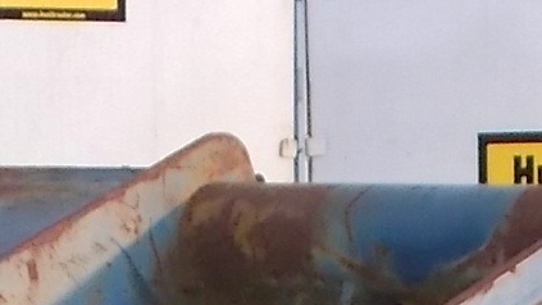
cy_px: 1091
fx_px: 3277
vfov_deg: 4.9
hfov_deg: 9.4
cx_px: 395
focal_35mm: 228
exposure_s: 1/20
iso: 200
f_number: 3.9
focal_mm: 6.9
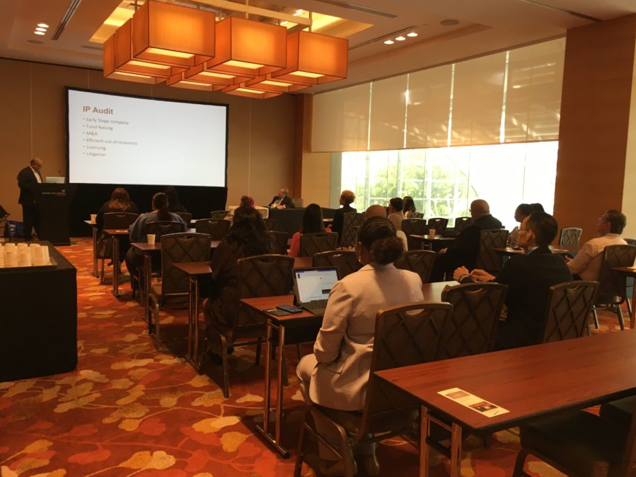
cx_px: 322
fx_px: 551
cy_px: 231
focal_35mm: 30
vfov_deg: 46.8
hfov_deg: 60.0
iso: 40
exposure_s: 1/33
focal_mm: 4.15
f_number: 2.2
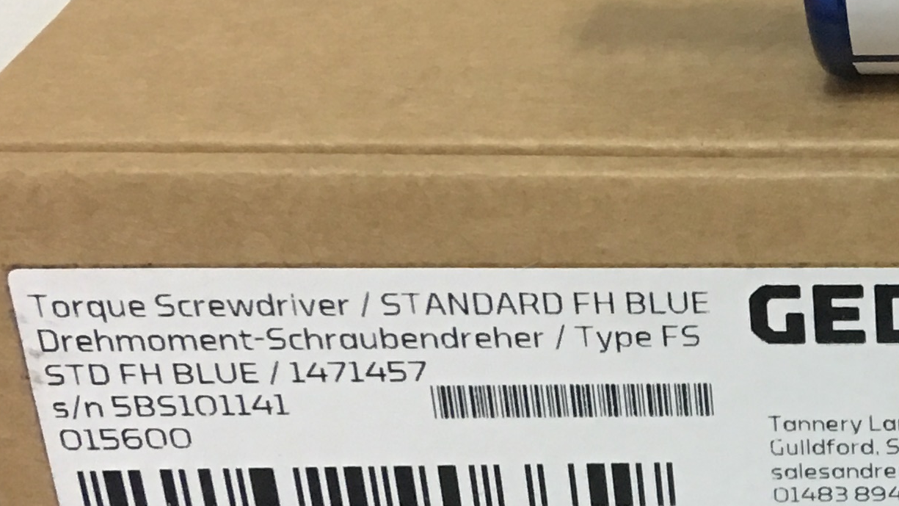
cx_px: 1166
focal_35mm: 104
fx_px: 2479
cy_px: 565
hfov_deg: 19.0
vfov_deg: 11.5
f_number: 2.2
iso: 80
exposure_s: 1/17
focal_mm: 4.15
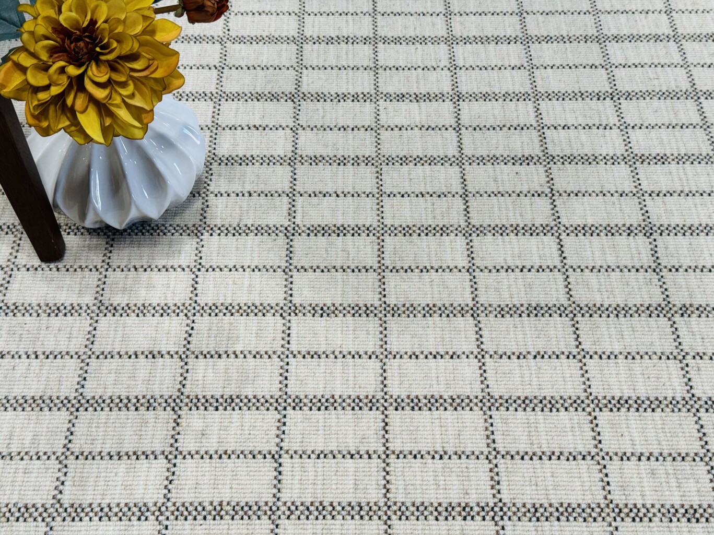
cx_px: 357
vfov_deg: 30.3
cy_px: 268
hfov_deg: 39.7
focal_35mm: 48
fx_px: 990
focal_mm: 6.76
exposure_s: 1/121
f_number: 1.78
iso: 80
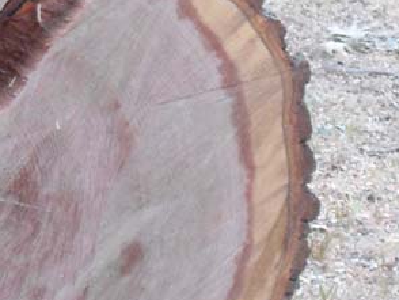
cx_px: -191
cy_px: 134
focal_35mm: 357
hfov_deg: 5.5
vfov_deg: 4.2
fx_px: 4118
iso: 400
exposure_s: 1/160
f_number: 5.9
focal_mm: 18.8
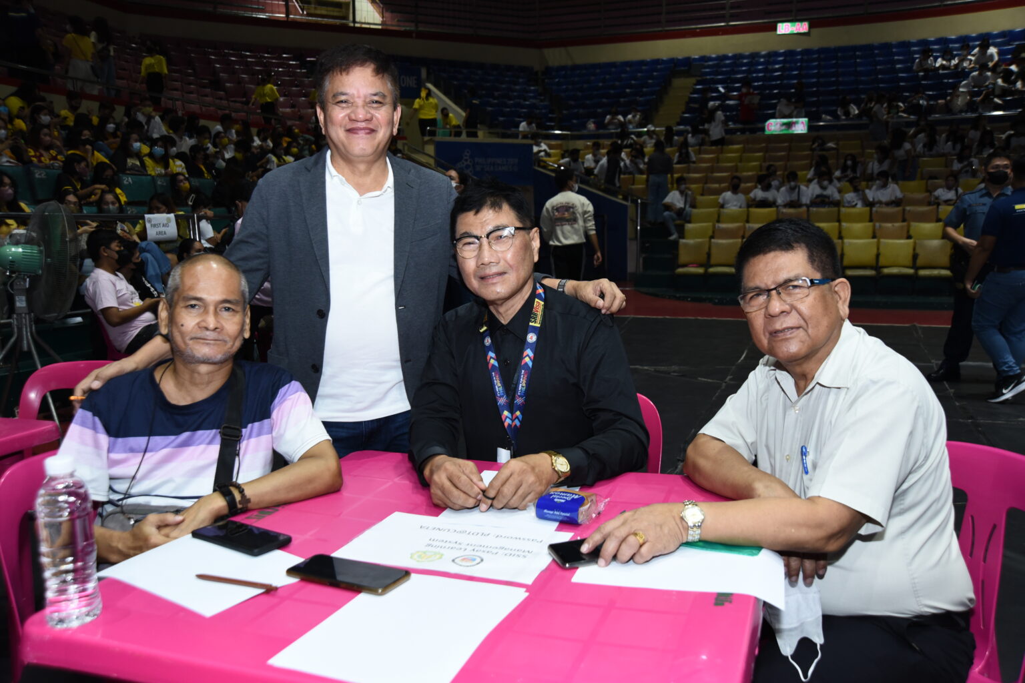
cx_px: 512
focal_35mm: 30
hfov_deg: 61.9
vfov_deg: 43.6
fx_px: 854
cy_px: 342
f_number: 5
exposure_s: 1/125
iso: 1600
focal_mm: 30
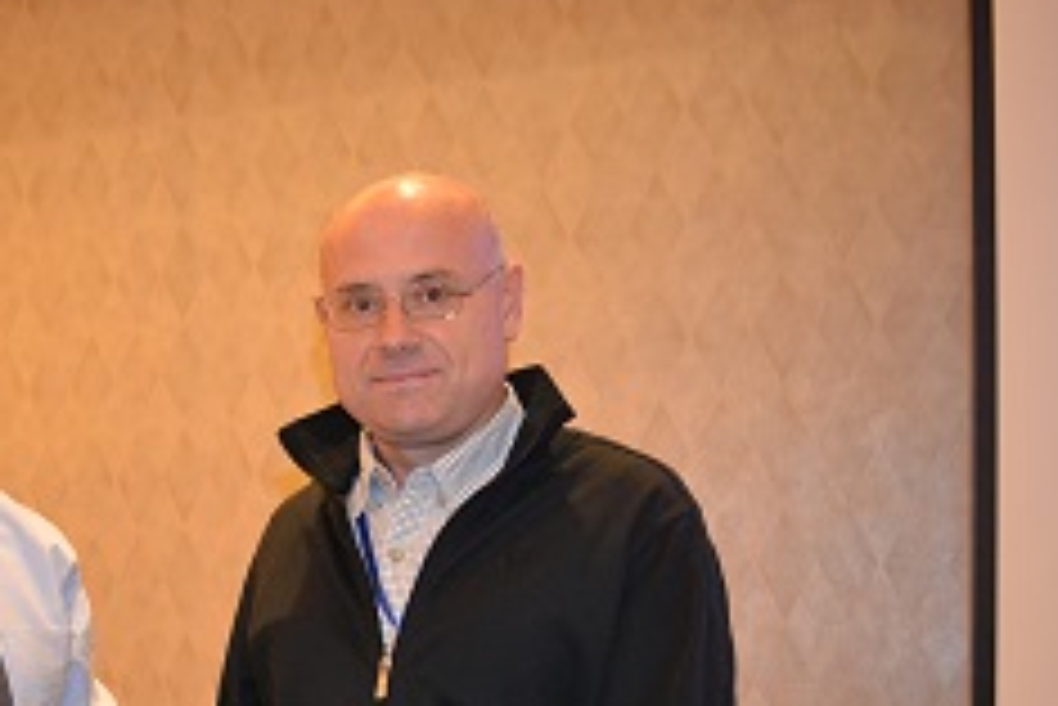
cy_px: 564
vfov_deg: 25.1
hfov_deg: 35.6
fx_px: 1559
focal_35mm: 53
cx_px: 133
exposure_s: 1/60
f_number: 3.8
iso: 1600
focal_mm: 20
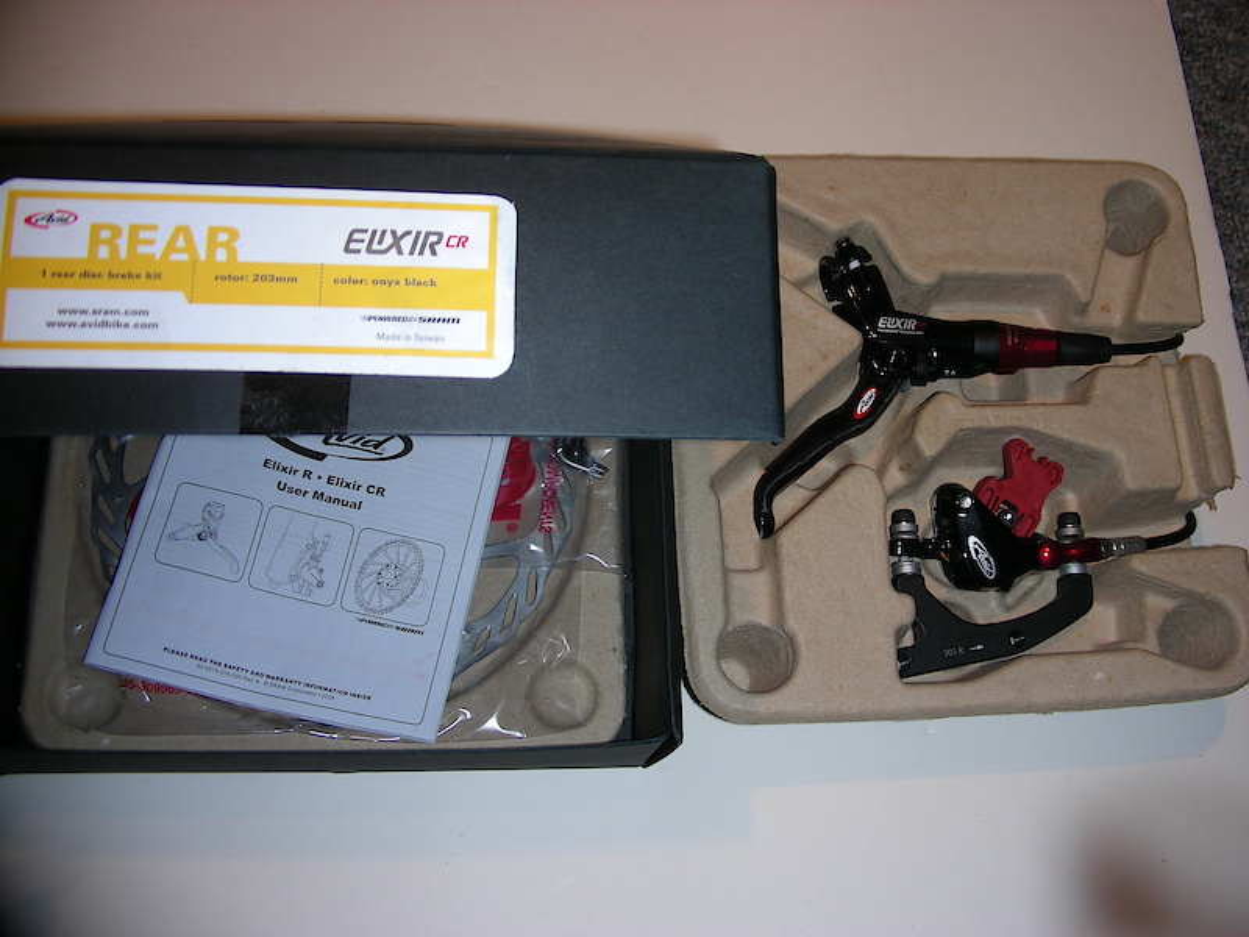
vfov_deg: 37.7
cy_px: 468
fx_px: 1371
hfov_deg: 49.0
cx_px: 624
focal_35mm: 38
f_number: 3.5
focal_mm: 6.3
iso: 50
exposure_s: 1/60
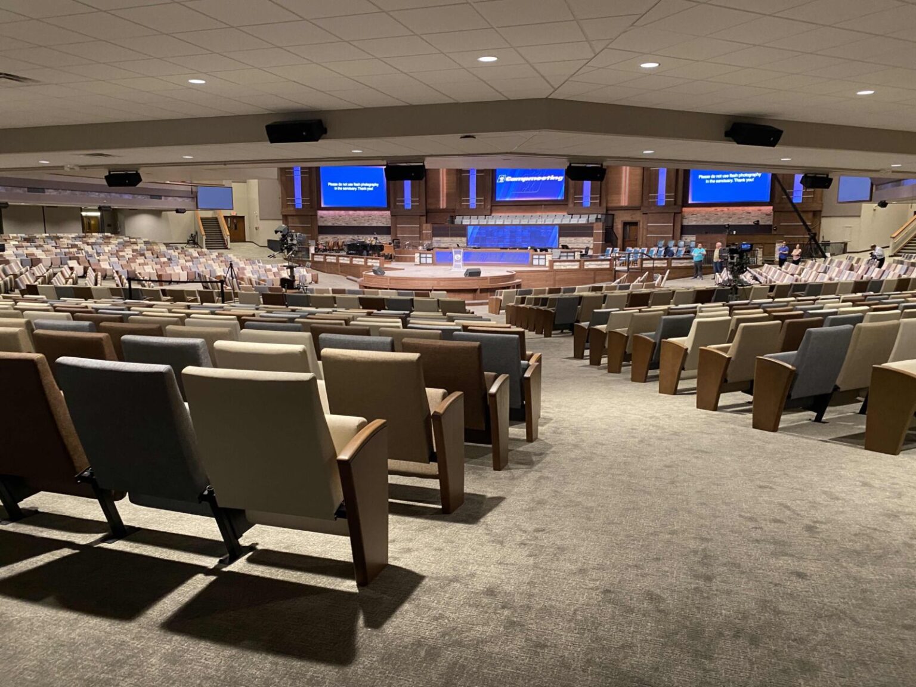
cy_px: 344
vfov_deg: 53.1
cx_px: 458
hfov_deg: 67.3
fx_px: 688
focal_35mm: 26
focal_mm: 4.25
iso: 320
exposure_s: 1/60
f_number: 1.8
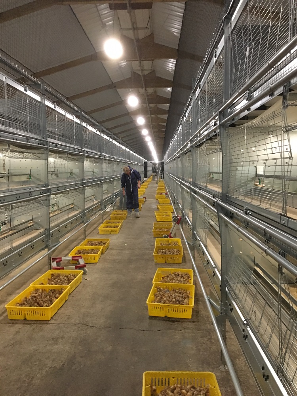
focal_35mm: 29
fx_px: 332
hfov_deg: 48.2
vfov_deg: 61.7
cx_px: 148
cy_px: 198
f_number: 2.2
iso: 200
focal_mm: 4.15
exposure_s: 1/17
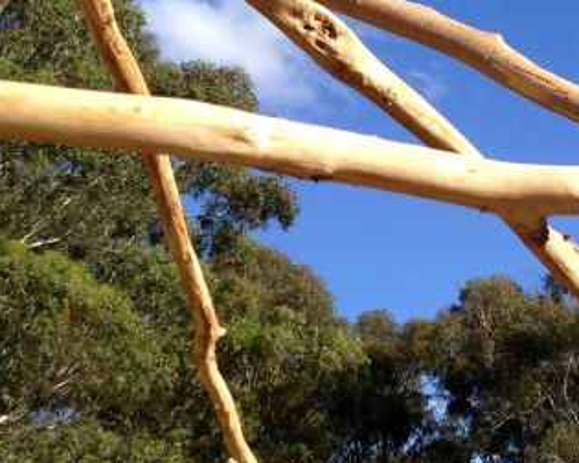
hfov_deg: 17.1
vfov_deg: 13.9
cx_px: 494
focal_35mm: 111
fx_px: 1902
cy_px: 206
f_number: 2.4
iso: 50
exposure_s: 1/1416
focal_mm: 4.28
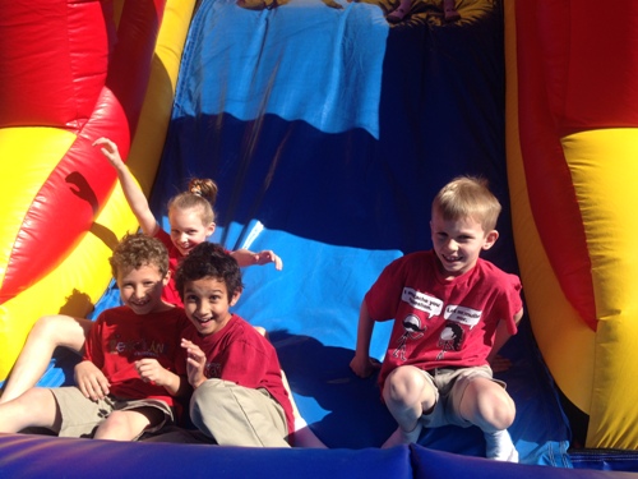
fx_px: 608
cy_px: 240
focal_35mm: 33
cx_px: 319
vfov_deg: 42.9
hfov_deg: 55.4
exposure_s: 1/1506
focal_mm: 4.12
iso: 50
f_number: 2.4
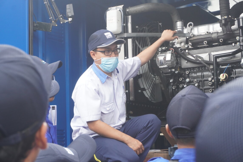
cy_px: 81
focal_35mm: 75
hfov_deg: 27.0
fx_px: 506
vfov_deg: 18.2
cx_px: 122
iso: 640
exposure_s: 1/80
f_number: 7.1
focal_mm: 50
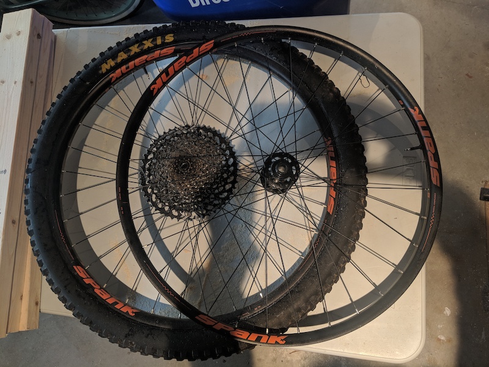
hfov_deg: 65.3
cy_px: 184
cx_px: 244
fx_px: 381
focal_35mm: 27
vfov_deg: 51.4
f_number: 1.8
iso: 102
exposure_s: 1/40.1
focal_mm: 4.44
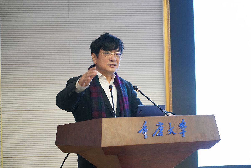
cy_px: 84
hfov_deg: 19.5
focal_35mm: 105
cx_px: 126
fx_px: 732
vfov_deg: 13.0
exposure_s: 1/160
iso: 5000
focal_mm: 105
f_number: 4
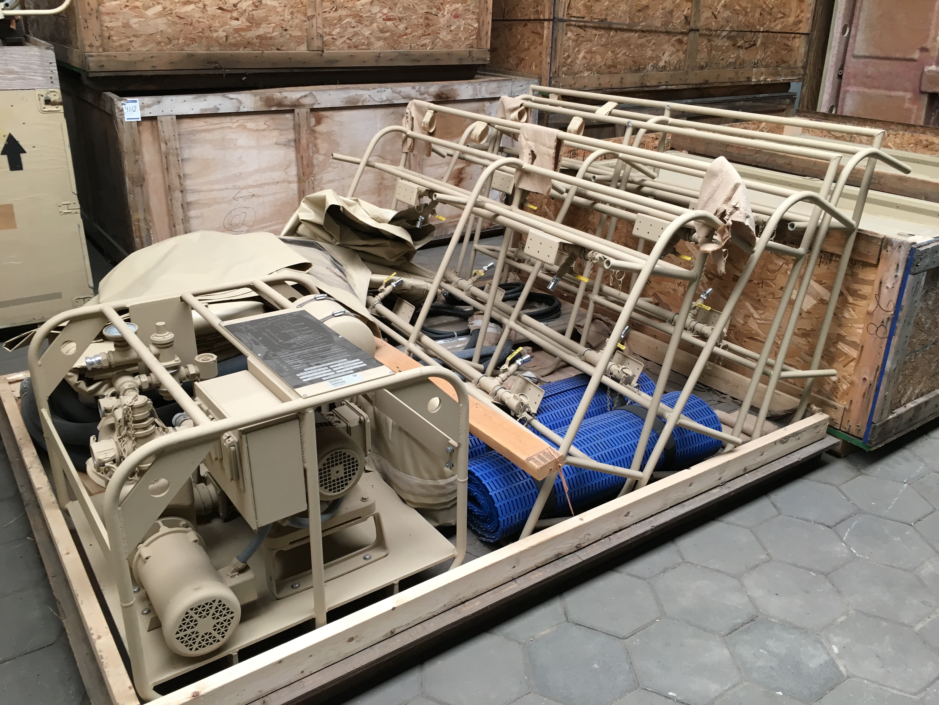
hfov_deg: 61.7
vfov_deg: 48.2
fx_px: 787
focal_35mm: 29
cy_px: 352
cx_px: 470
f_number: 2.2
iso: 80
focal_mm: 4.15
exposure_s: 1/33
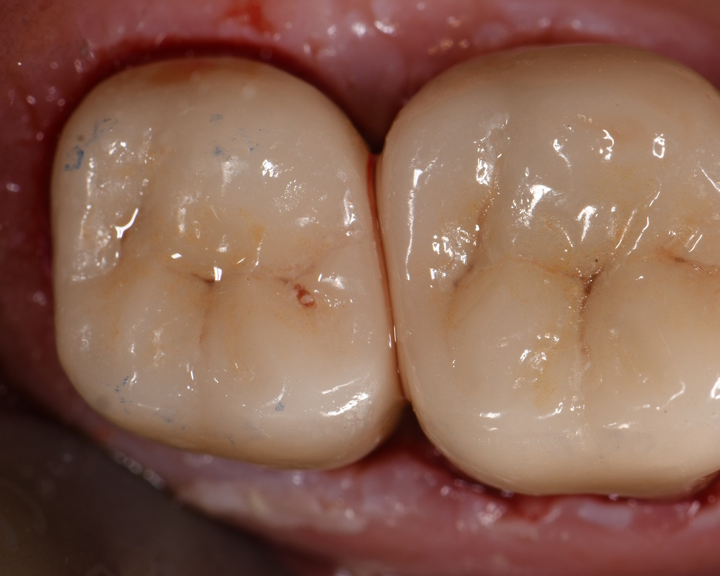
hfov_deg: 10.8
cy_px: 287
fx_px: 3793
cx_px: 360
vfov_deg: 8.7
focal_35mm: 178
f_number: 32
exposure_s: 1/160
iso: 200
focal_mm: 105
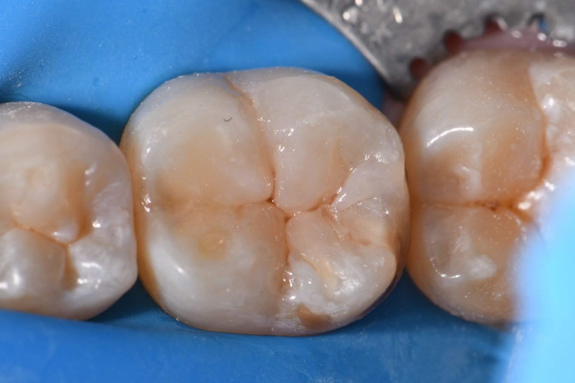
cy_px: 192
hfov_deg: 13.1
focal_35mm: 157
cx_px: 288
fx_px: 2506
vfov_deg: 8.7
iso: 200
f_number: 32
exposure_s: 1/160
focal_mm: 105
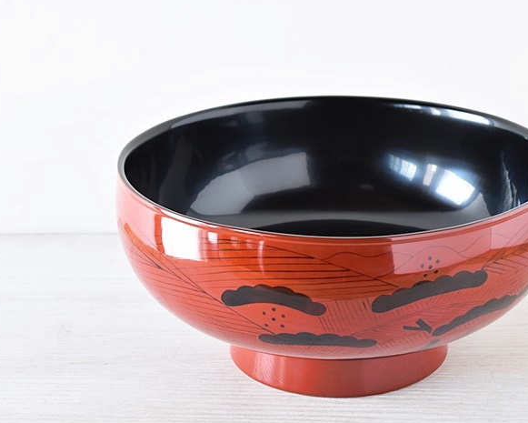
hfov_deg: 18.0
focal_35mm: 107
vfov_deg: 14.4
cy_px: 203
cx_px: 306
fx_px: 1667
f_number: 6.3
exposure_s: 1/8
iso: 800
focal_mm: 55
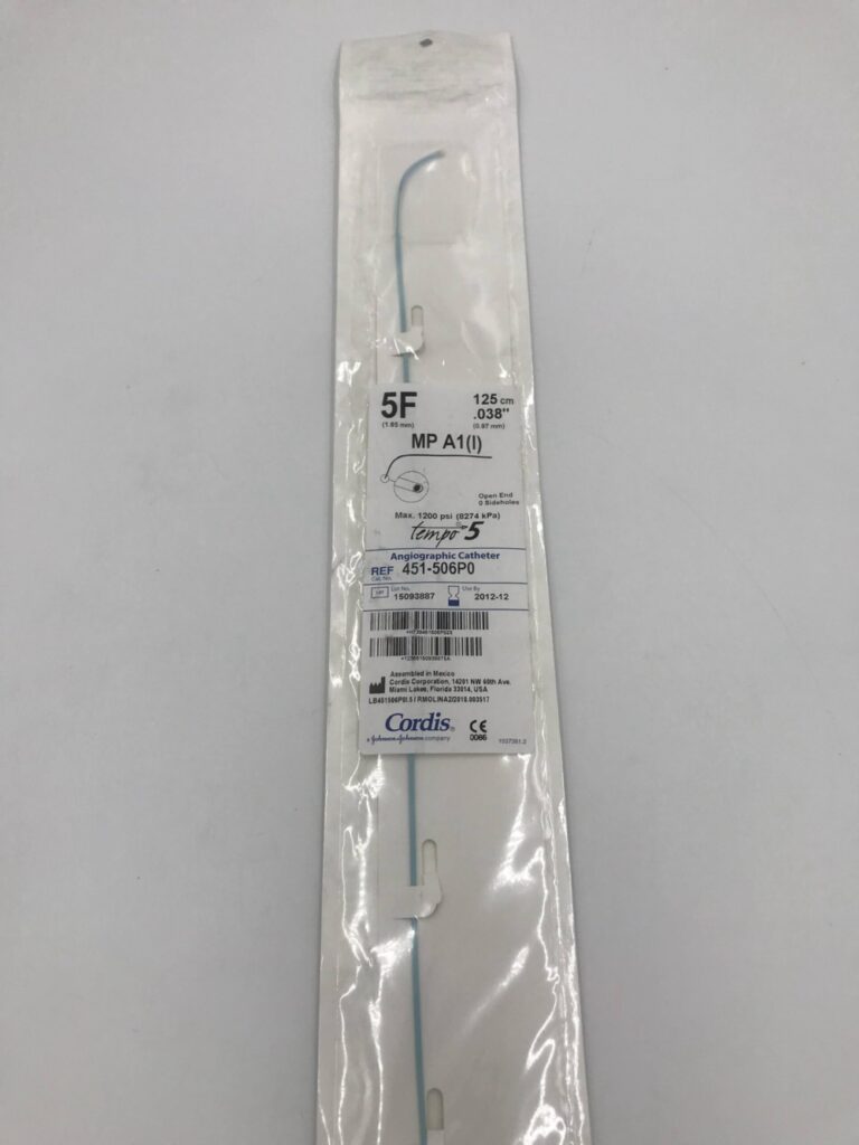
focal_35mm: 28
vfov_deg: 63.4
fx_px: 926
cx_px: 430
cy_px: 572
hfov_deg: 49.7
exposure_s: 1/308
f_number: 1.8
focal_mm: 3.99
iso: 20
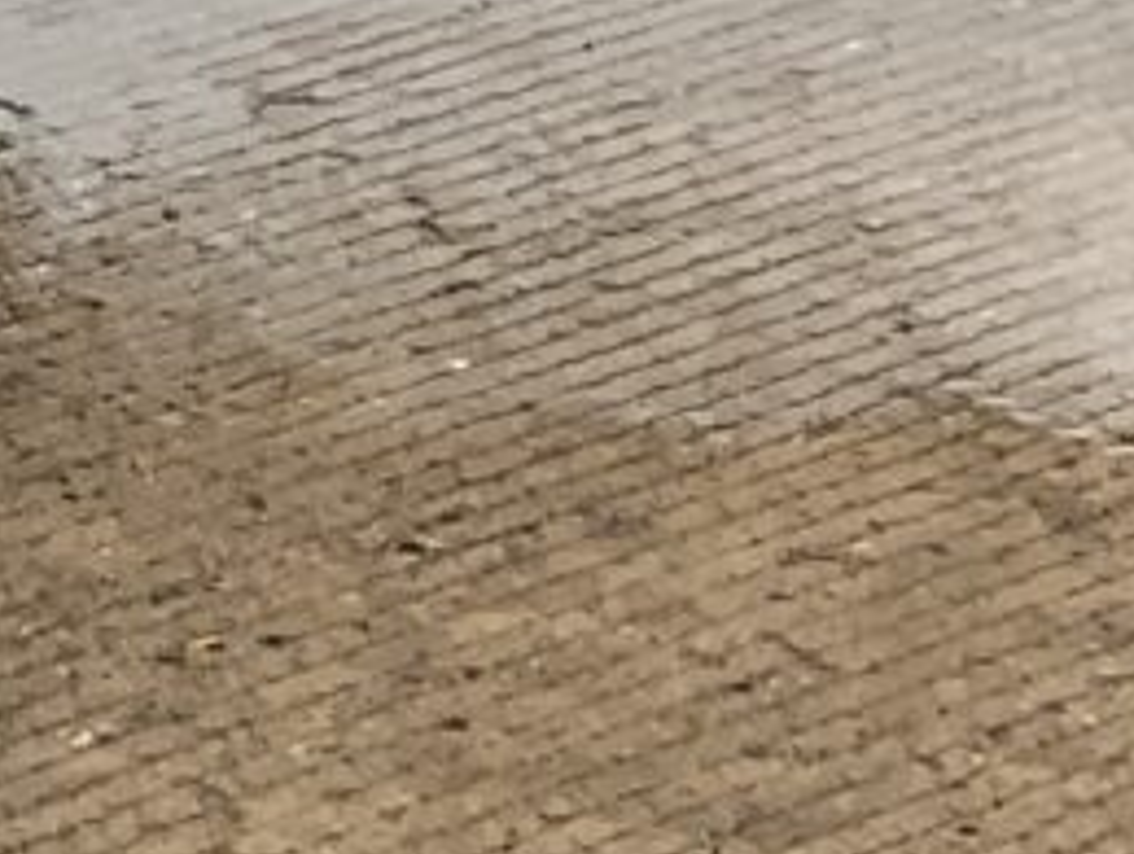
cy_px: -2474
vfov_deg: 5.7
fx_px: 7512
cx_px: -1204
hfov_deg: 8.2
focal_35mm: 229
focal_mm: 3
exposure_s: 1/196
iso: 16
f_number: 1.8
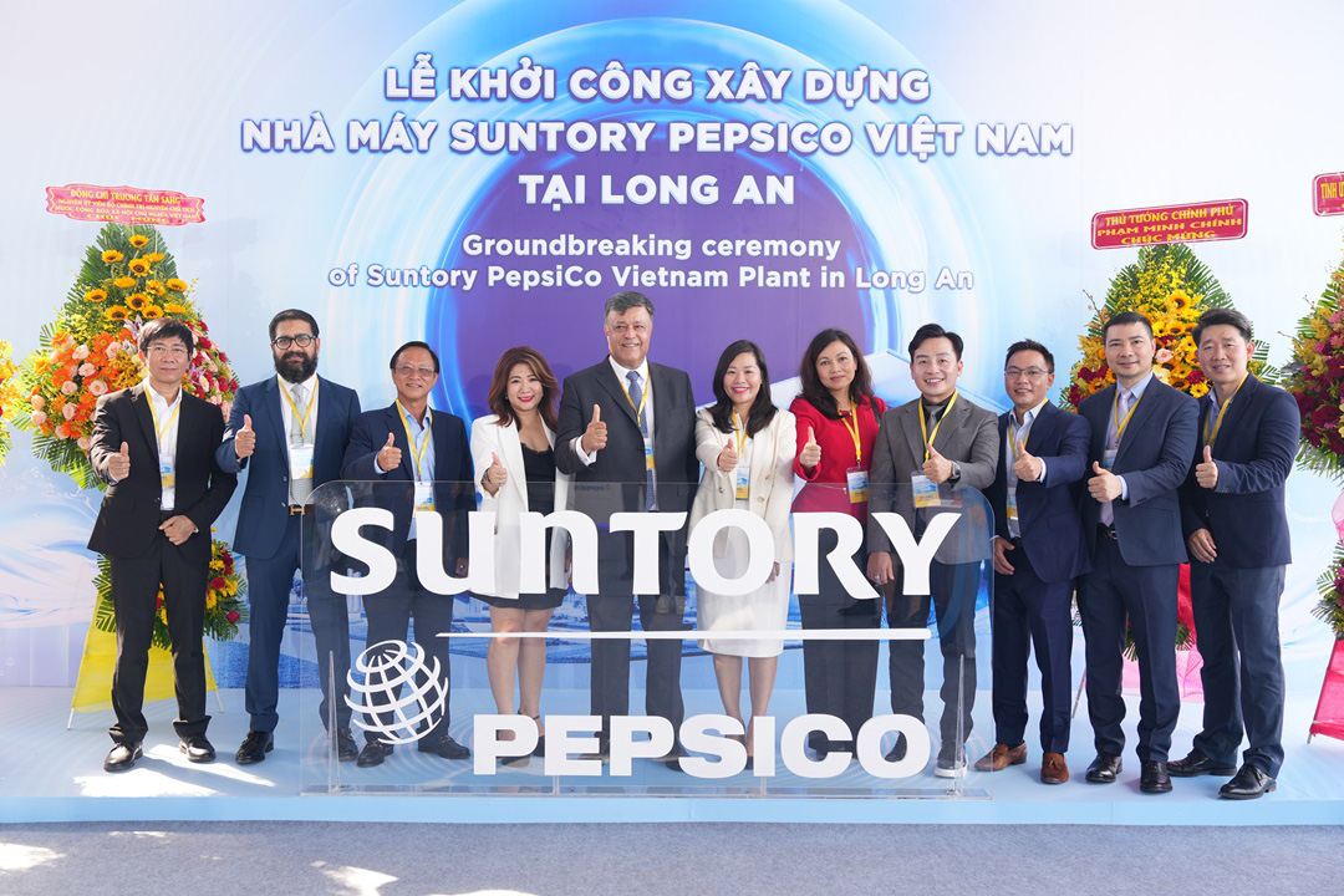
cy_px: 448
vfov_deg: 40.0
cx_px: 672
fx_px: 1232
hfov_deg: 57.2
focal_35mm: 33
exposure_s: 1/160
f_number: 3.5
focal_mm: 33
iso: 200
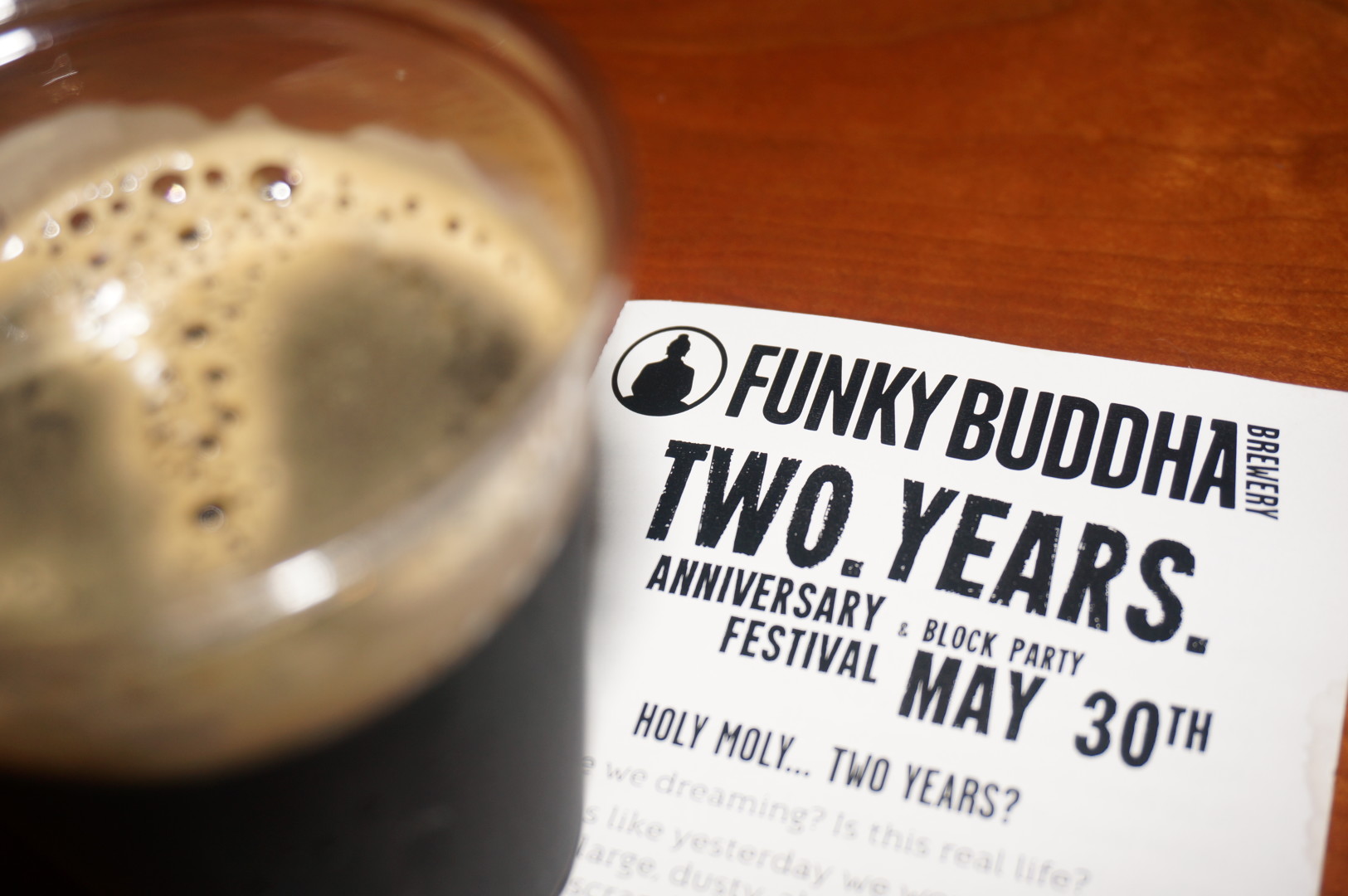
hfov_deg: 42.4
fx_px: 1739
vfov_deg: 28.9
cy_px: 448
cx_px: 674
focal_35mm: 46
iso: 250
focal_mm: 31
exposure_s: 1/60
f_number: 5
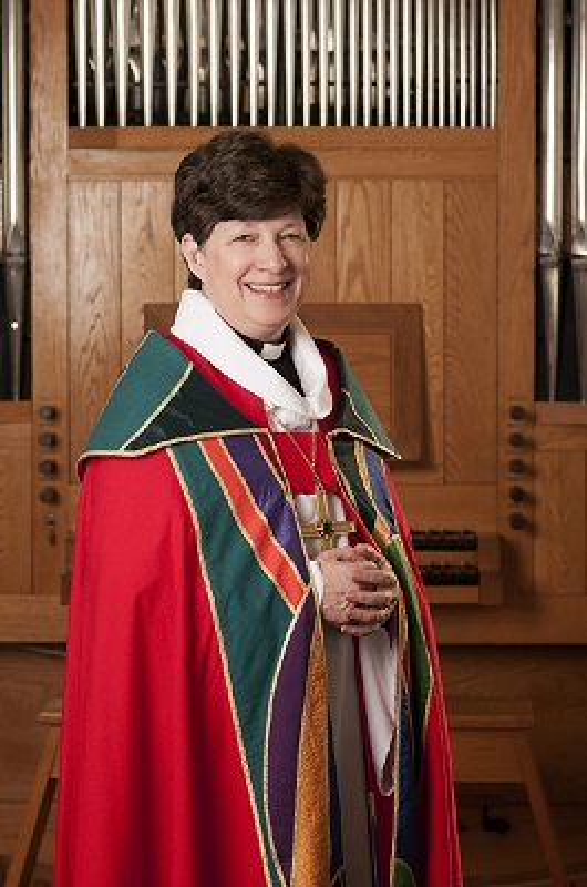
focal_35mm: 128
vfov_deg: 16.1
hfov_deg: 10.7
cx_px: 294
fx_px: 3132
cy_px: 444
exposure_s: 1/160
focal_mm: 85
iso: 200
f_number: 5.6
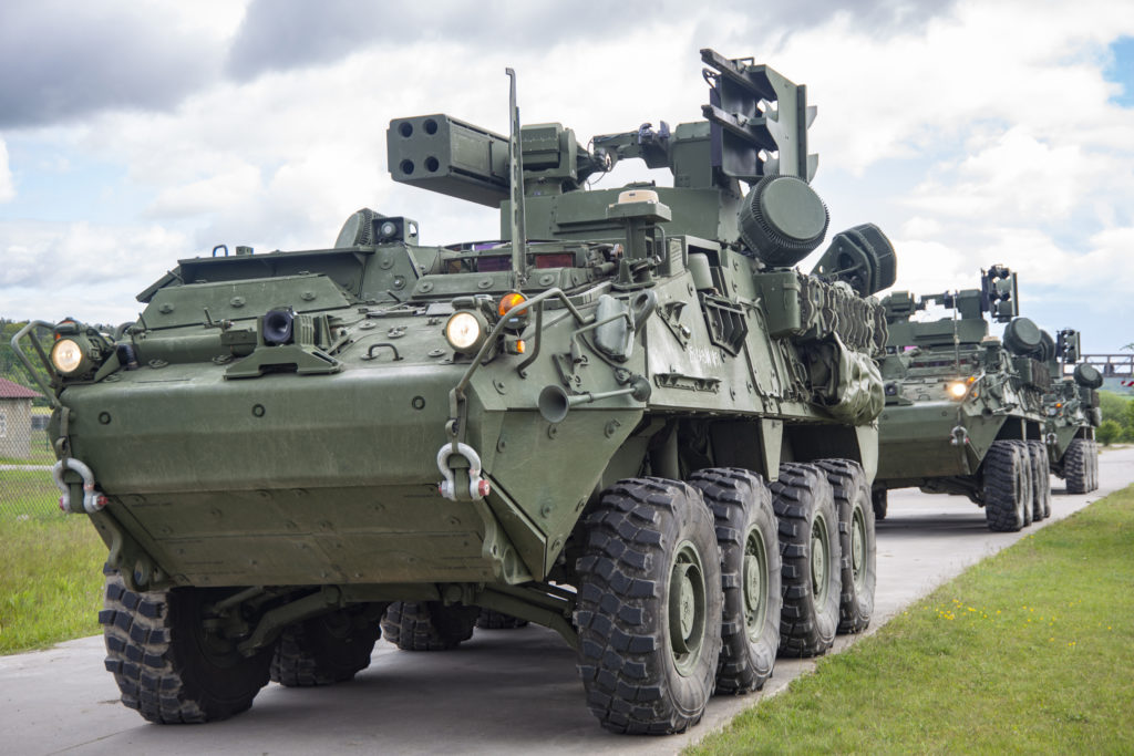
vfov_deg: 23.4
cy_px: 378
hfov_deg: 34.5
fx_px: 1827
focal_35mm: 58
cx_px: 567
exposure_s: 1/80
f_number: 7.1
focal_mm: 58
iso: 100
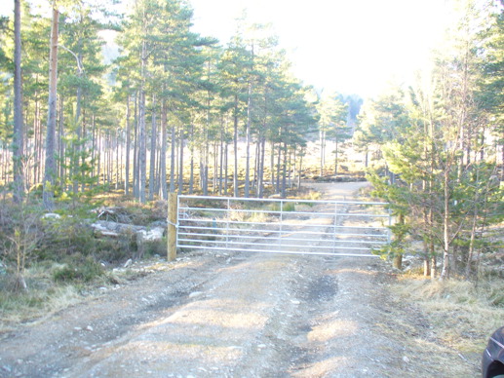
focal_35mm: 37
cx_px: 252
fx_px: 539
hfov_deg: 50.1
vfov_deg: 38.7
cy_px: 189
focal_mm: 6.1
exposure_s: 1/25
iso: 80
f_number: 2.8
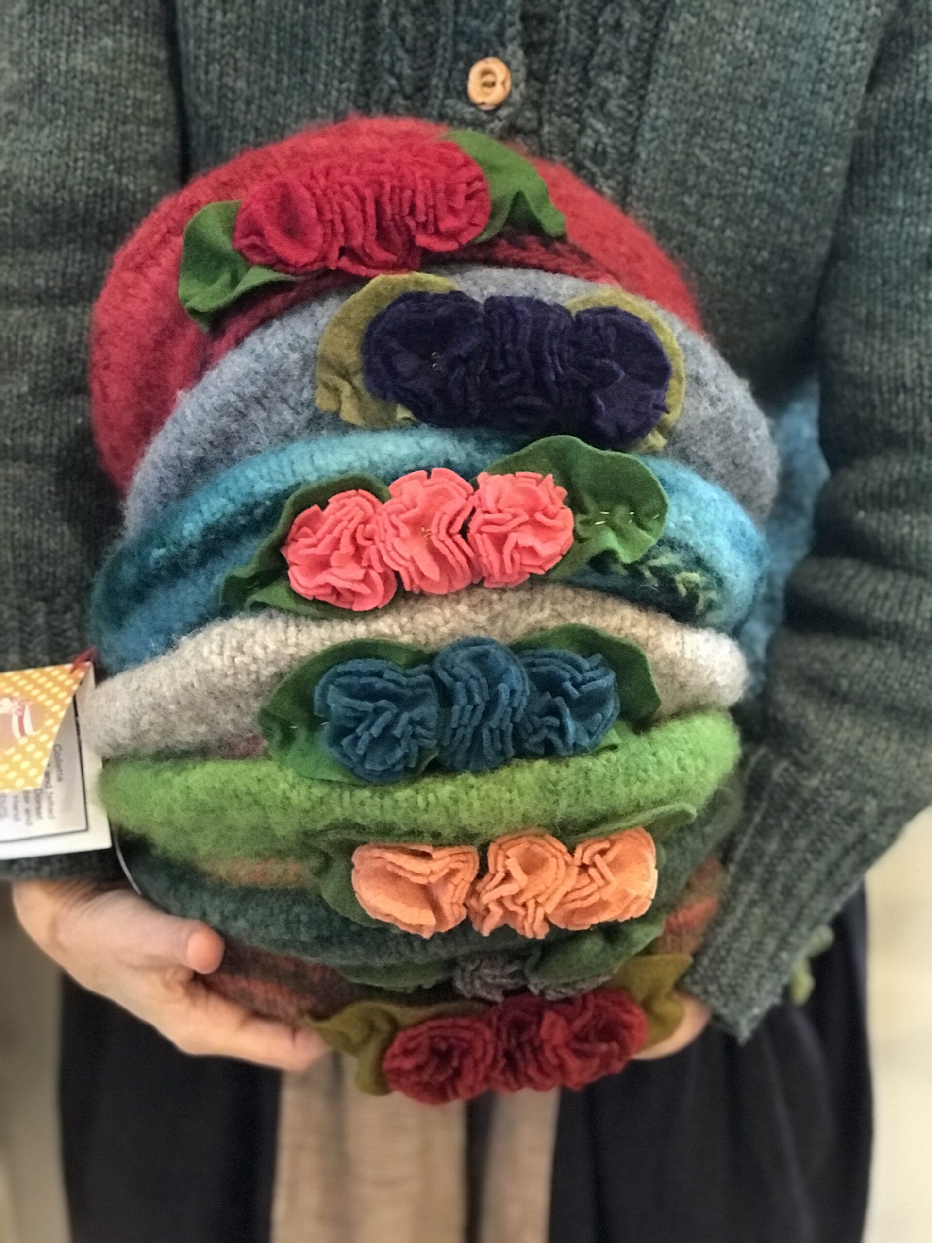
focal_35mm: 57
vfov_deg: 33.8
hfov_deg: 25.7
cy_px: 622
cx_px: 466
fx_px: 2046
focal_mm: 6.6
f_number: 2.8
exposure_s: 1/60
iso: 1250
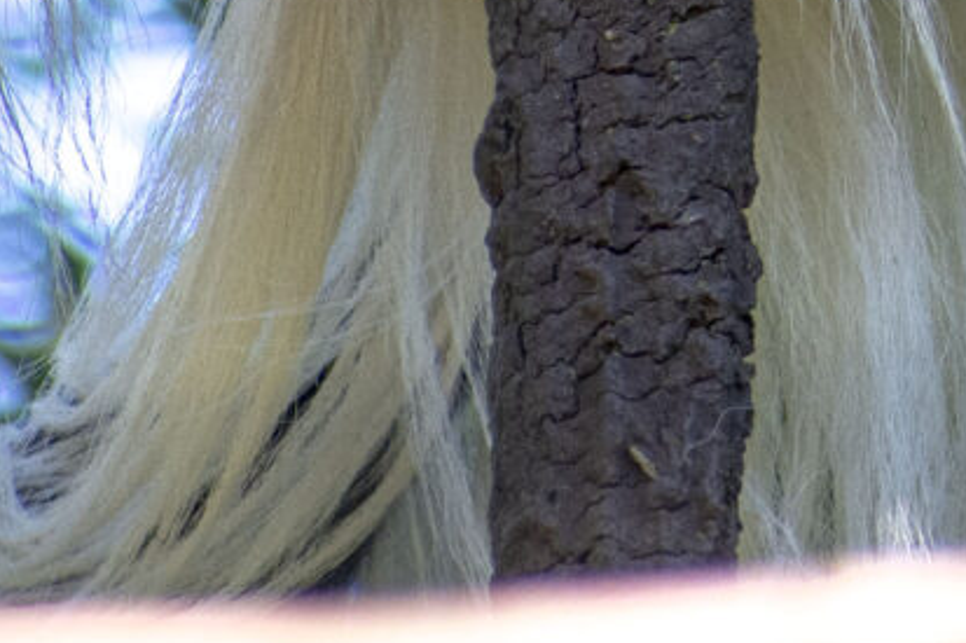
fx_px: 39937
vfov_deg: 0.9
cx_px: 1476
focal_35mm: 1489
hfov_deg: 1.4
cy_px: -976
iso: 800
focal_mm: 160
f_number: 5
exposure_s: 1/400
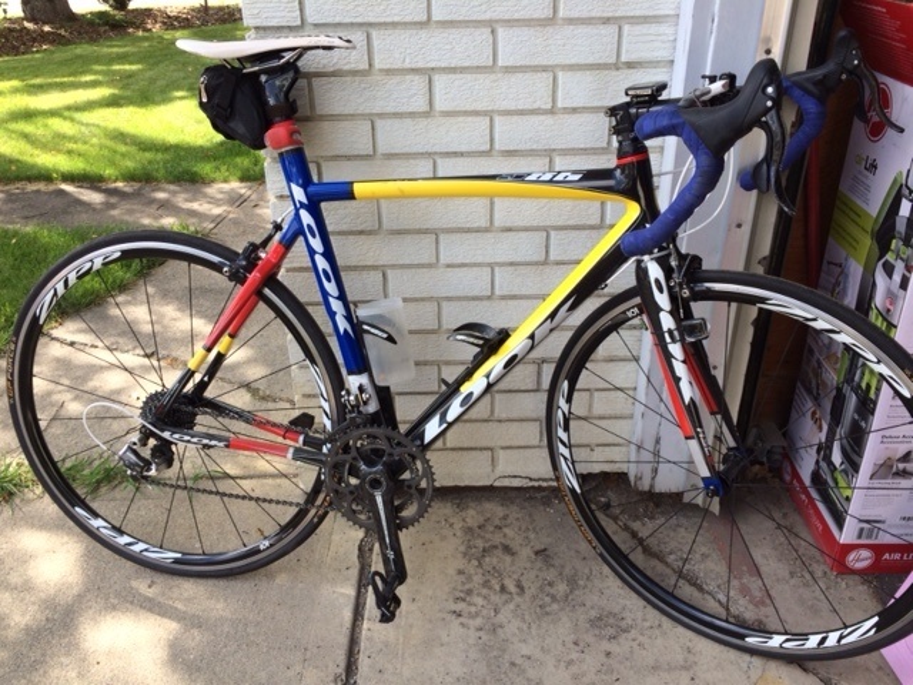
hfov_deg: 61.7
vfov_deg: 48.2
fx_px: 765
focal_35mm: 29
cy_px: 342
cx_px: 456
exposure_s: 1/406
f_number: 2.2
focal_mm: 4.15
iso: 32
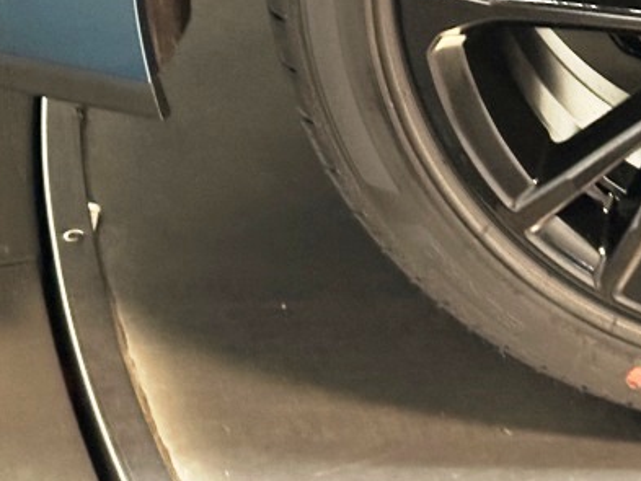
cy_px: -99
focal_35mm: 125
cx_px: 809
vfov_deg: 11.6
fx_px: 2315
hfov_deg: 15.1
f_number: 1.78
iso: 640
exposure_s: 1/20
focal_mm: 6.86
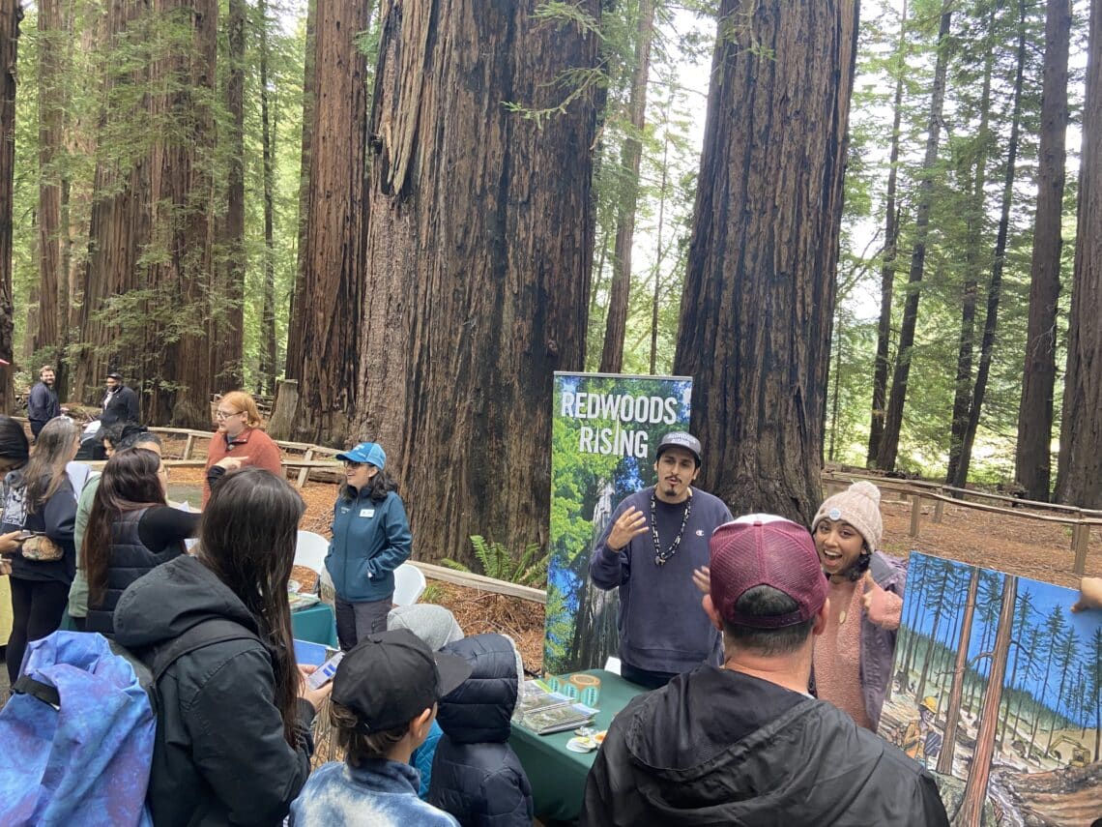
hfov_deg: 67.3
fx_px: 828
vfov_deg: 53.1
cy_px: 414
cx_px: 551
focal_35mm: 26
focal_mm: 4.25
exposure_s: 1/74
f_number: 1.8
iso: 125
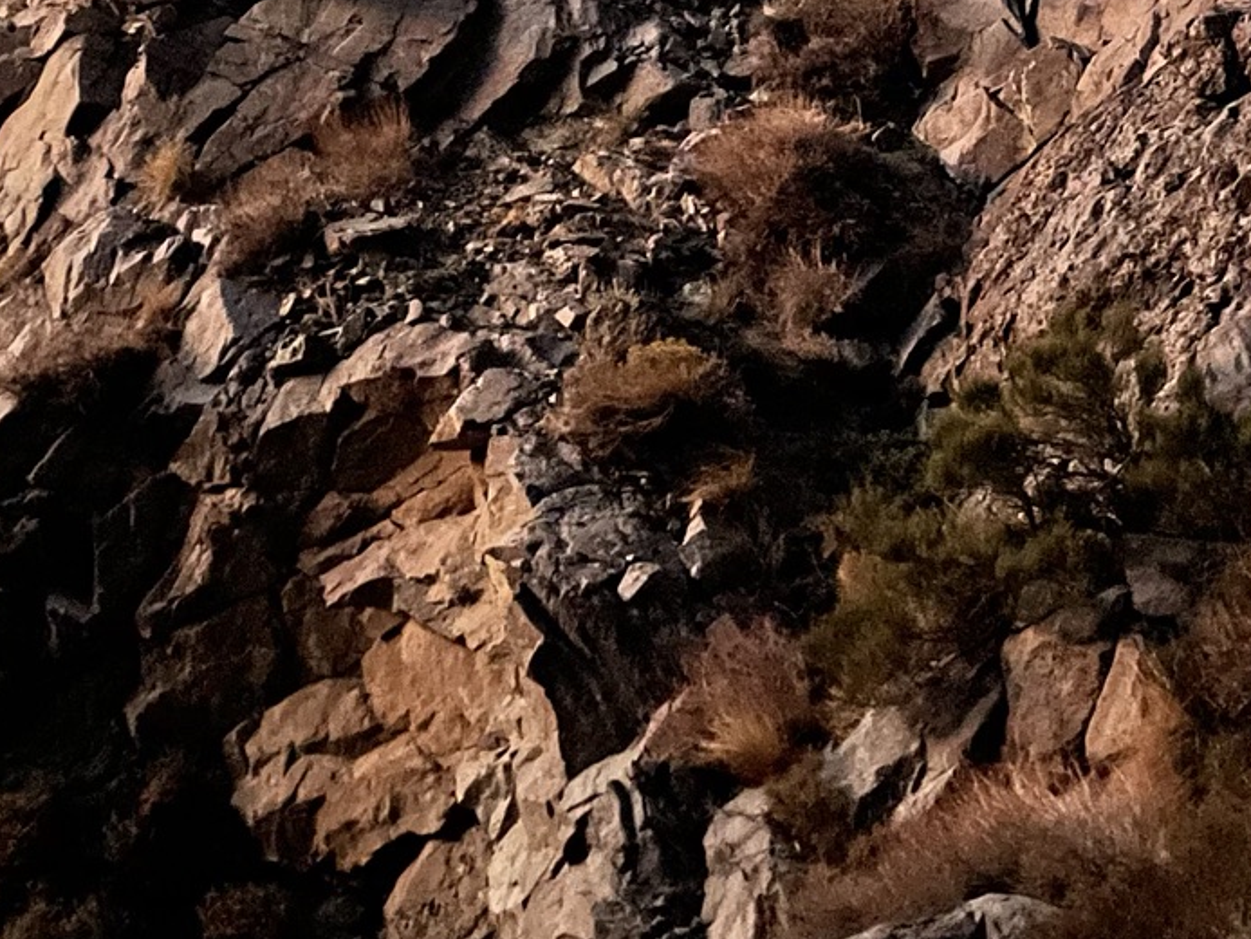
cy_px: -321
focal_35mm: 75
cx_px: 744
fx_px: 2711
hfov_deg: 25.9
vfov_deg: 18.2
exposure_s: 1/2
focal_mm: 4.2
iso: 640
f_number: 1.6
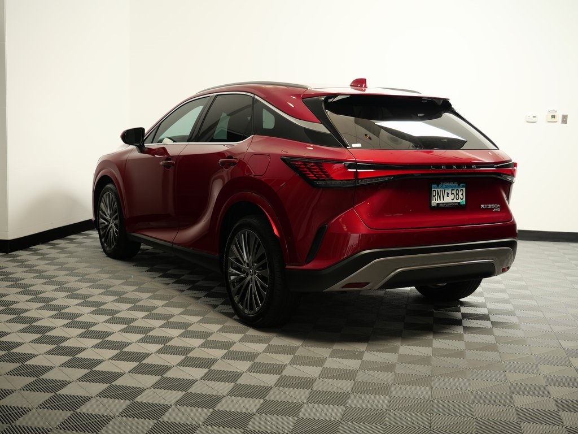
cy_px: 217
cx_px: 289
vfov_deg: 32.9
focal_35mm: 44
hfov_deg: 42.9
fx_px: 735
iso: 200
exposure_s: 1/100
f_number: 4.5
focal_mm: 22
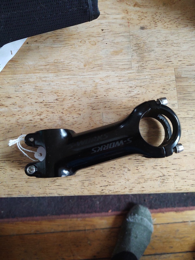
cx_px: 98
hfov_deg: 51.4
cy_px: 130
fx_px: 203
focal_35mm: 27
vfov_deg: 65.3
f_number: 1.7
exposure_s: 1/33
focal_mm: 4.75
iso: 775
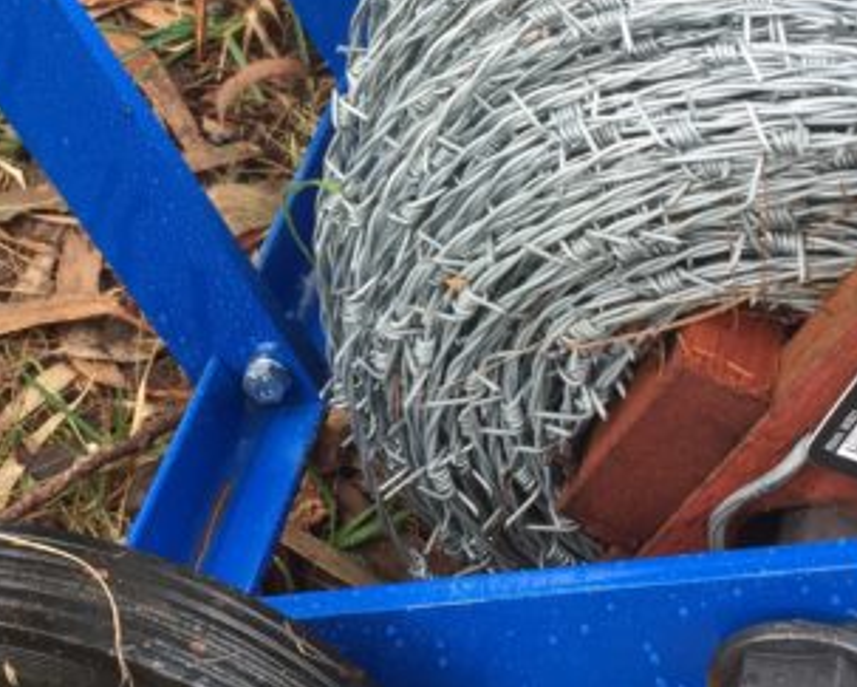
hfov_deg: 24.0
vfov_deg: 19.3
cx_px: 314
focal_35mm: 79
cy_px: 188
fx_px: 2006
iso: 32
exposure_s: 1/100
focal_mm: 4.15
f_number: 2.2
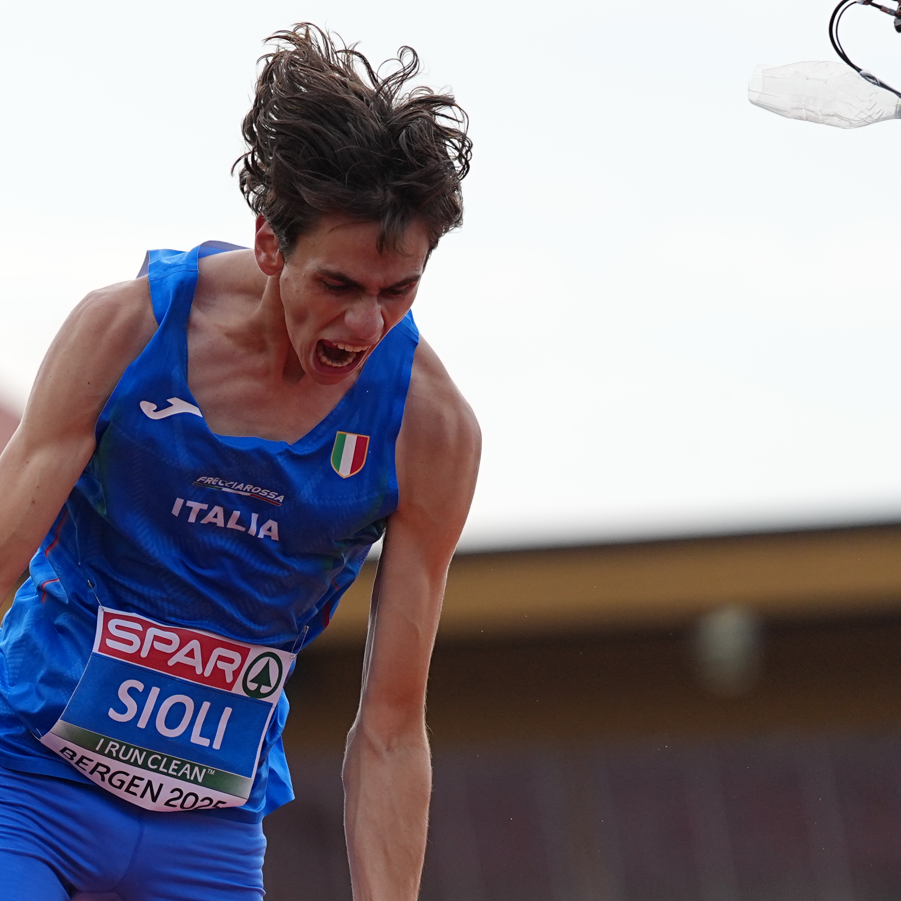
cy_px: 718
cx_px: -325
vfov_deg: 3.1
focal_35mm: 573
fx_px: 16874
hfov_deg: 3.1
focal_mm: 163
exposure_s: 1/3200
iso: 320
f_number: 2.8
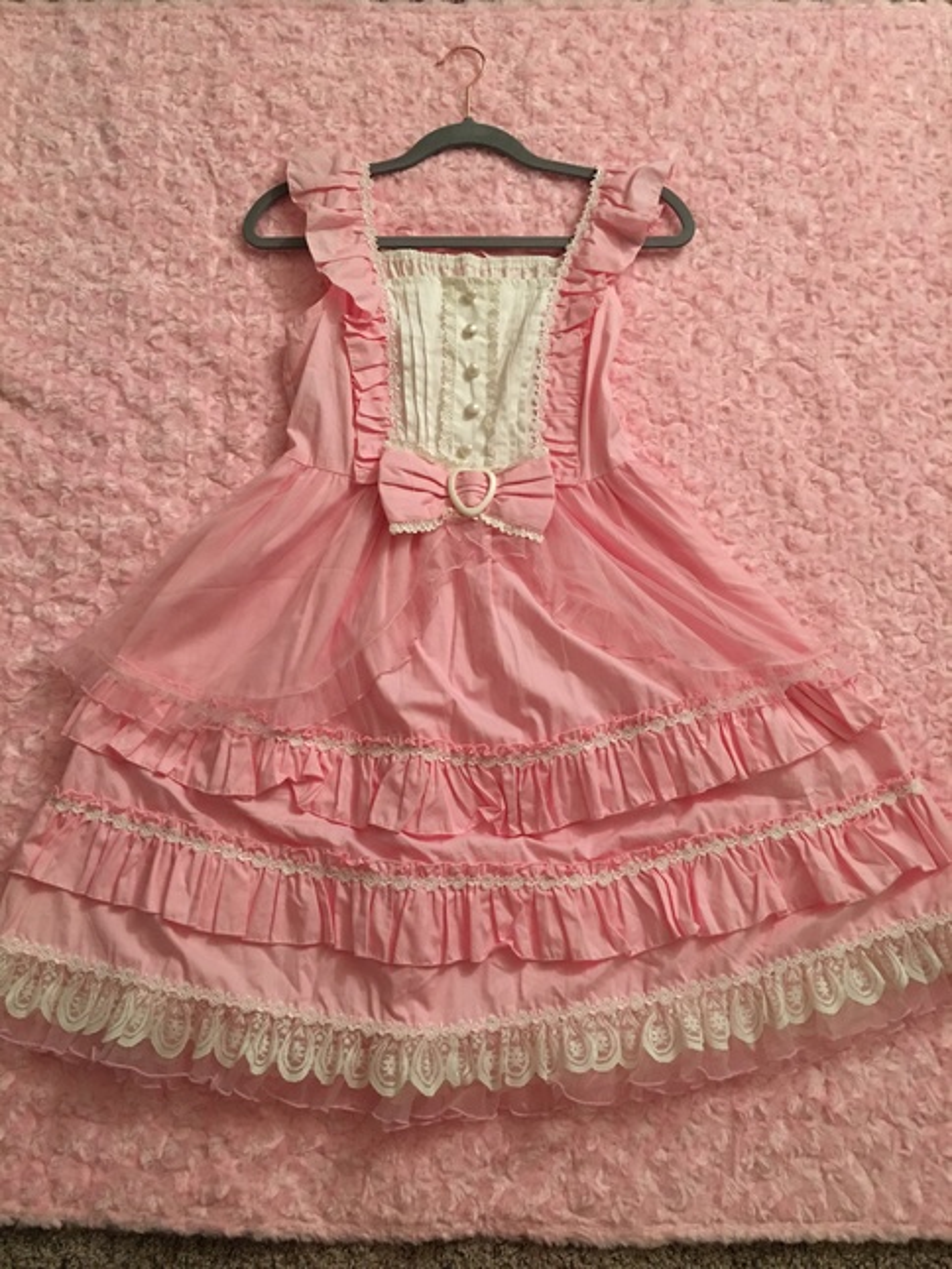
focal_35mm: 29
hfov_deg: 48.2
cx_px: 476
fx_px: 1063
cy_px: 634
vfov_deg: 61.7
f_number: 2.2
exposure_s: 1/4
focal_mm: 4.15
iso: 50
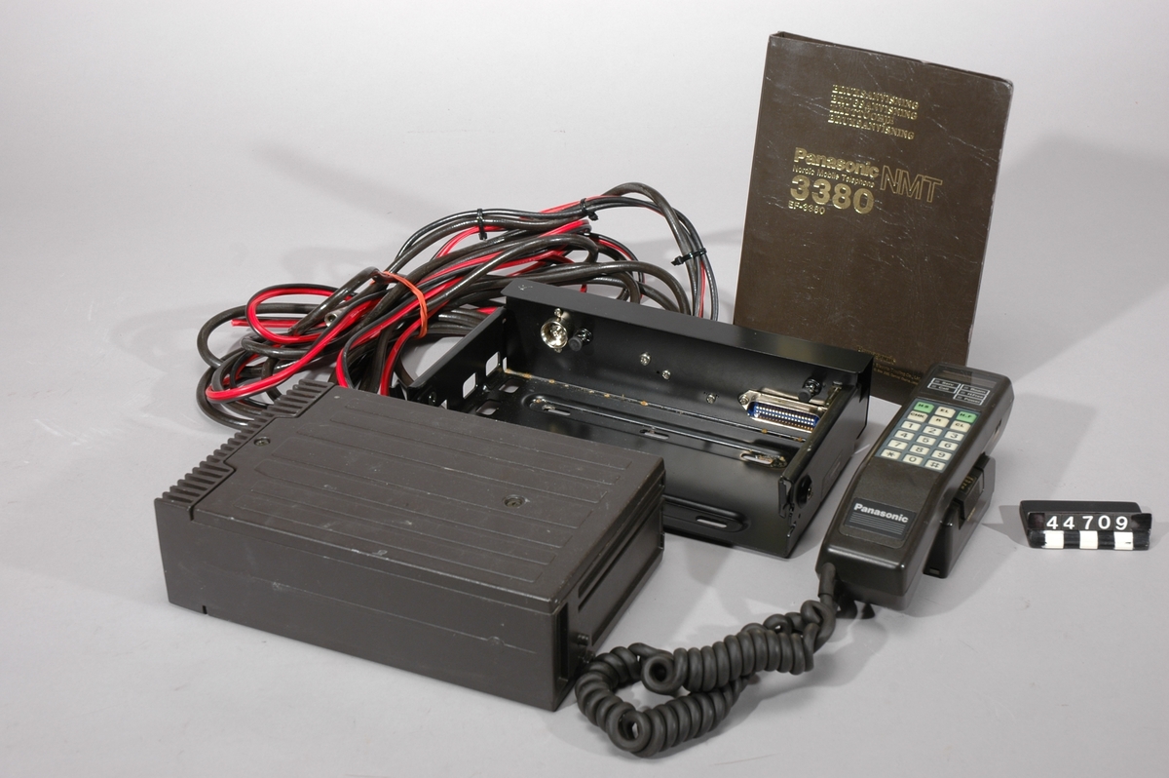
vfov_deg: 23.7
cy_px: 389
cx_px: 584
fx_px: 1849
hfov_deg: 35.1
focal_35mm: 57
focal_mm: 38
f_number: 9
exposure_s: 1/6
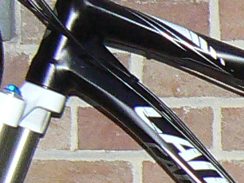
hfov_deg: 6.1
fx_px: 2263
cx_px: 330
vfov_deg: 4.6
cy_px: 308
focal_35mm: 321
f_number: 2.8
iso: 160
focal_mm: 7
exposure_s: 1/30
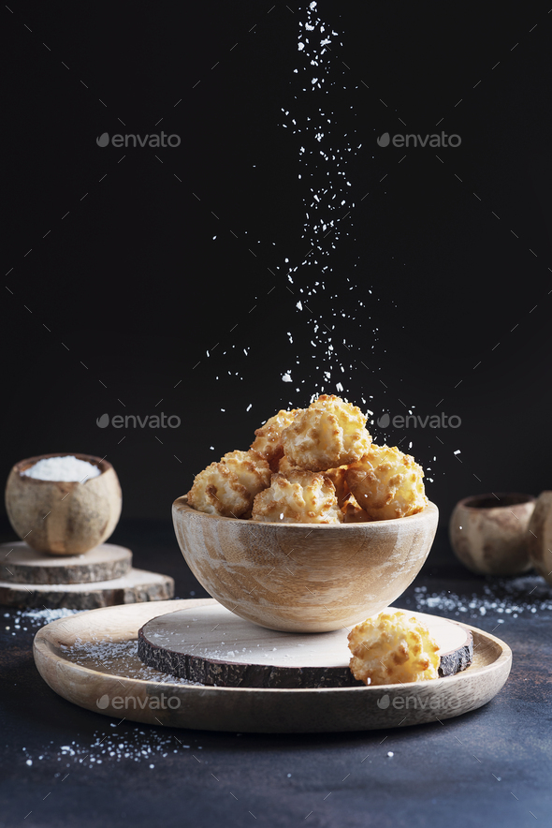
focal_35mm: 105
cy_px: 414
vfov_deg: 19.5
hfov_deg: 13.1
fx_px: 2413
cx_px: 276
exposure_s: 1/160
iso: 200
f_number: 10
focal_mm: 105
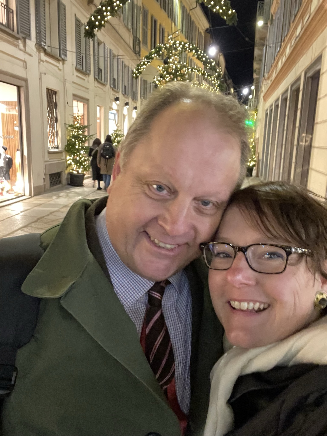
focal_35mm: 30
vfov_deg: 60.0
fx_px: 378
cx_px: 164
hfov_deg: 46.8
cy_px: 218
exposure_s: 1/17
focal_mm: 2.71
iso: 640
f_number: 2.2
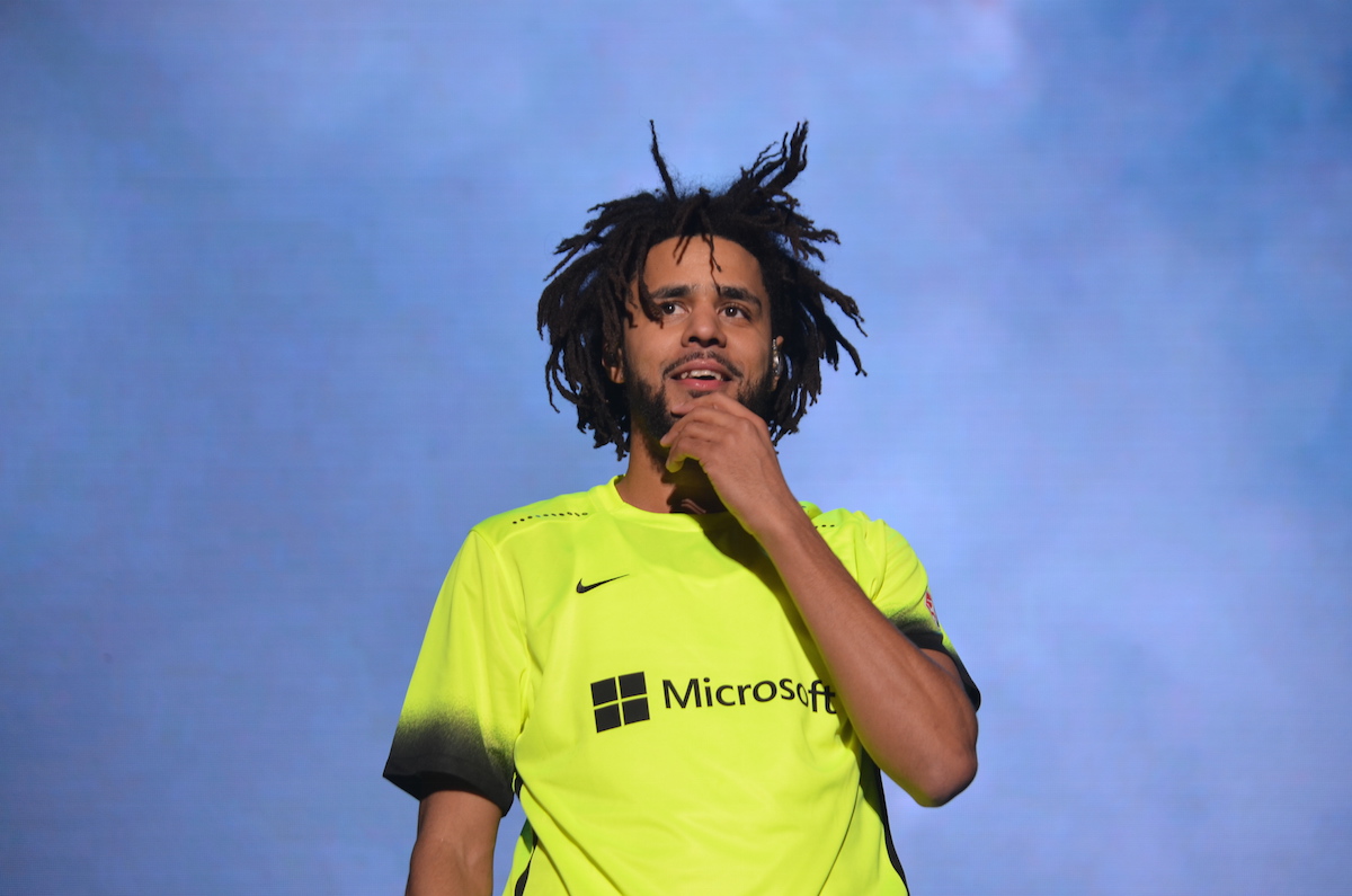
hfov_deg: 17.1
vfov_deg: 11.4
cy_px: 448
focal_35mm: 120
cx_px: 676
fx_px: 4498
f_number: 5
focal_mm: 80
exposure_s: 1/100
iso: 400
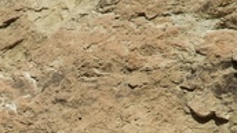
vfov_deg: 2.6
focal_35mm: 465
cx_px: 12
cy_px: 247
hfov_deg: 4.6
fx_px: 2923
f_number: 7.1
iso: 400
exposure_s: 1/1600
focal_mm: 85
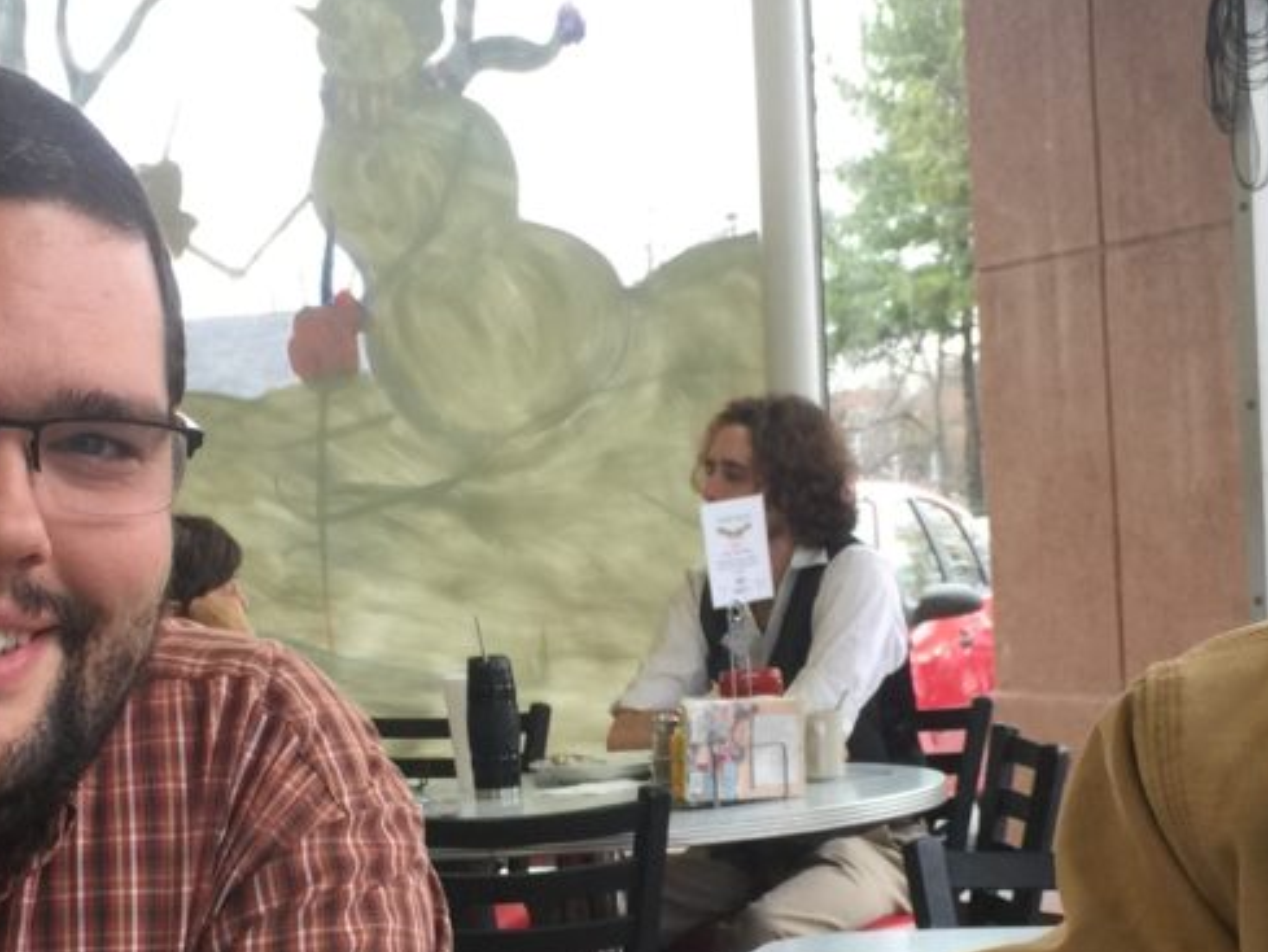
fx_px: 3004
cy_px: 698
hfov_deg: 23.8
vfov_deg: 17.9
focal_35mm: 82
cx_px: 555
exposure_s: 1/30
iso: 32
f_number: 2.2
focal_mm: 4.15
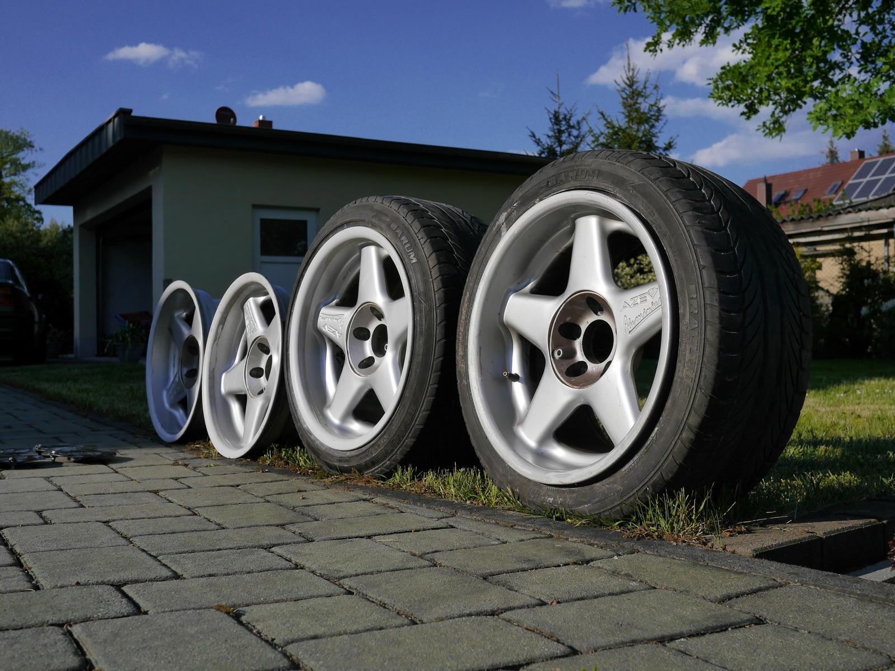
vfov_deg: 36.0
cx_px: 448
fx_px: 1034
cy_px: 336
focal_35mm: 40
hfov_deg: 46.8
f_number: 5
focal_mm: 20
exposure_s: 1/2000
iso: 160
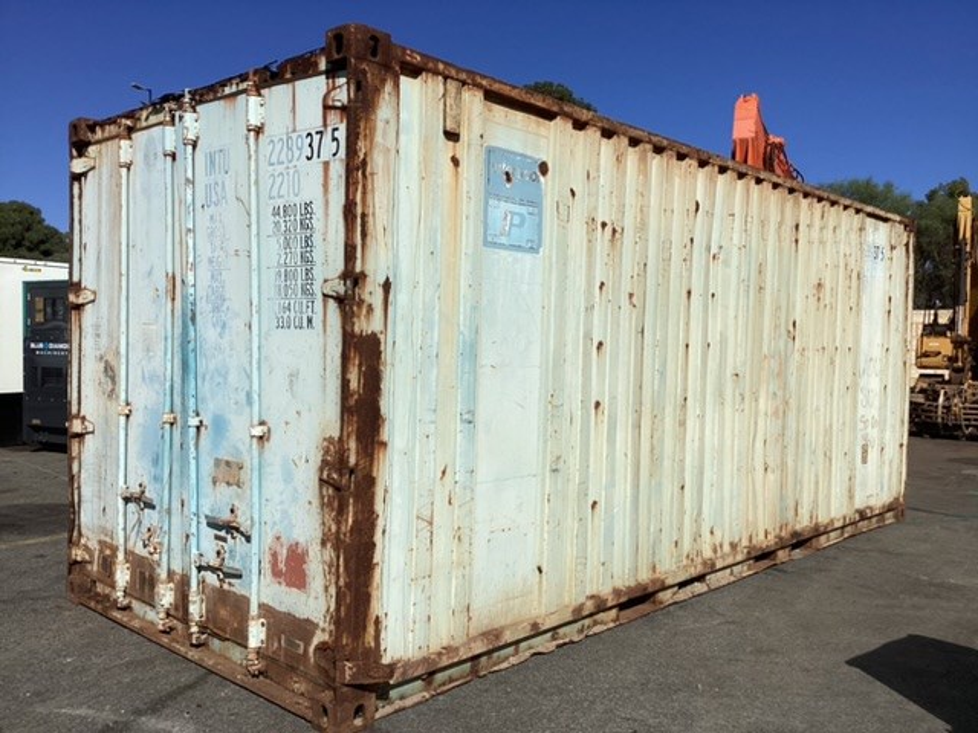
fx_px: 876
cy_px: 366
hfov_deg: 58.4
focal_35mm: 31
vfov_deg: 45.4
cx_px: 489
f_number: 2.4
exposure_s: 1/3704
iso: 25
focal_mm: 3.3
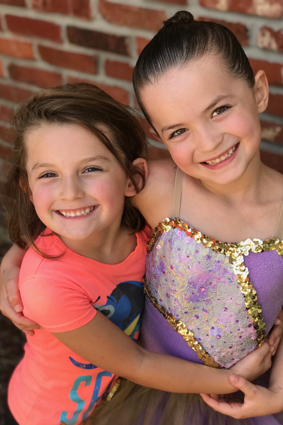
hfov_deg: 22.6
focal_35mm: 60
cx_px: 145
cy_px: 215
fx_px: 707
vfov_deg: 33.4
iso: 25
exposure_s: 1/60
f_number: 2.8
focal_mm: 6.6
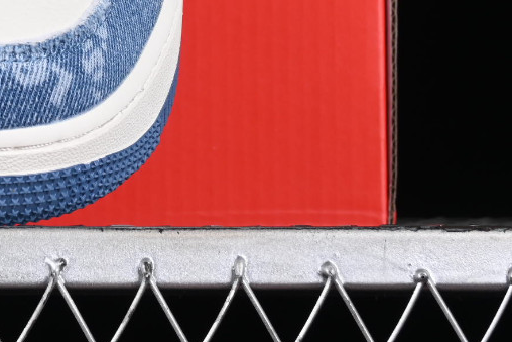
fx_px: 3357
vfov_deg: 5.8
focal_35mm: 236
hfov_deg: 8.5
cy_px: -108
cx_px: -237
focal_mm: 50
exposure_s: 1/100
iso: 160
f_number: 8
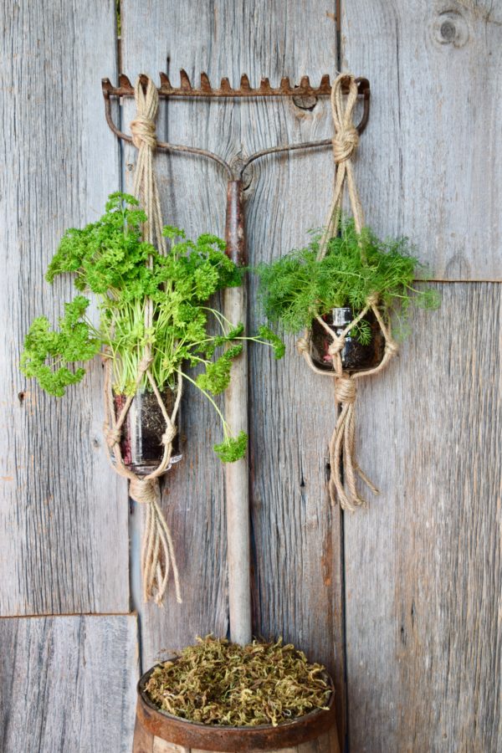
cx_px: 251
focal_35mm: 44
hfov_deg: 30.8
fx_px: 910
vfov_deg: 45.0
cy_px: 376
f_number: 5
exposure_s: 1/100
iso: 400
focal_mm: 29
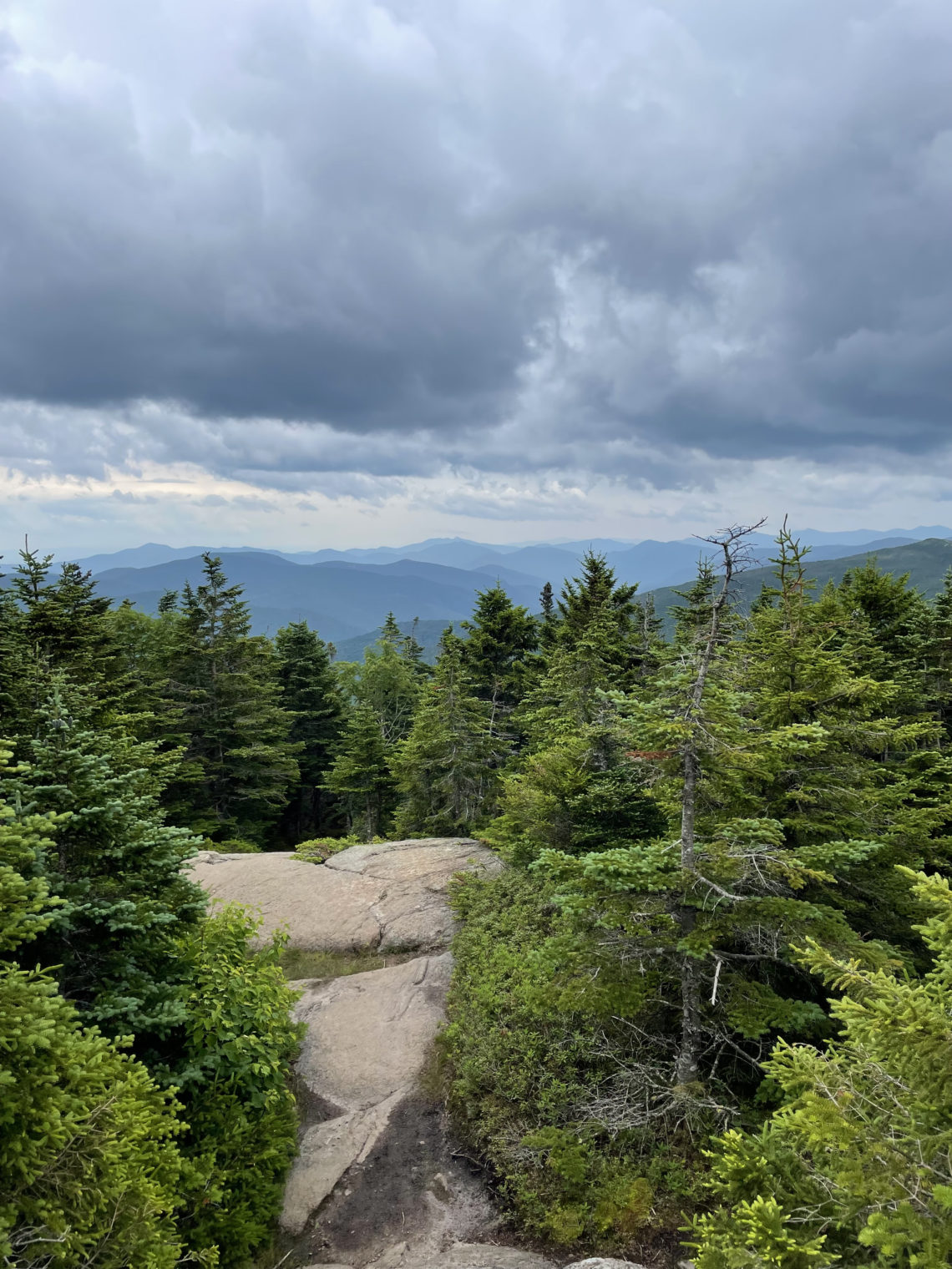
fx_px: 953
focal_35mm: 26
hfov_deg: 53.1
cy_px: 634
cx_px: 476
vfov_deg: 67.3
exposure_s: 1/1261
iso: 32
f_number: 1.6
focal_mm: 4.2
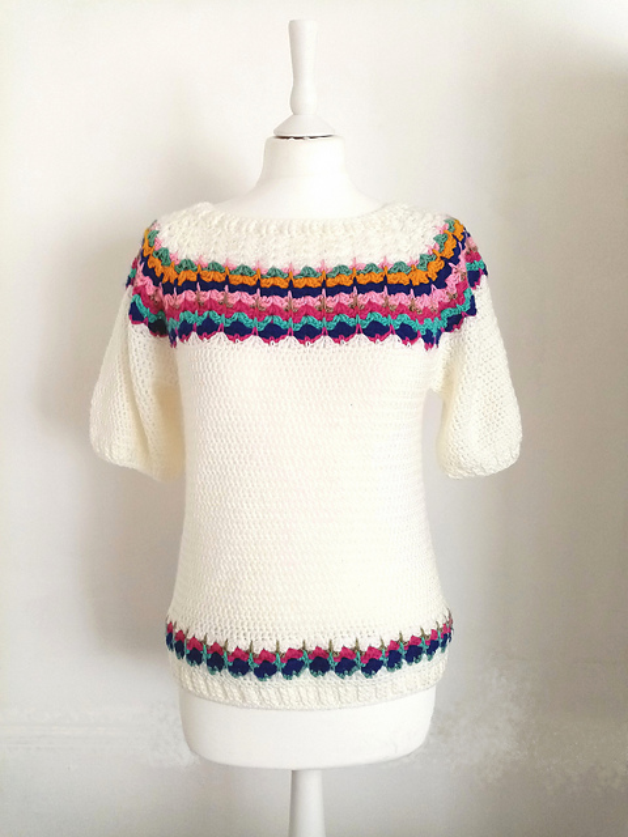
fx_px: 629
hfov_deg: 53.1
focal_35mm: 26
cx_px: 314
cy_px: 418
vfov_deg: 67.3
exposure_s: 1/33.3
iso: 189
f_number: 1.8
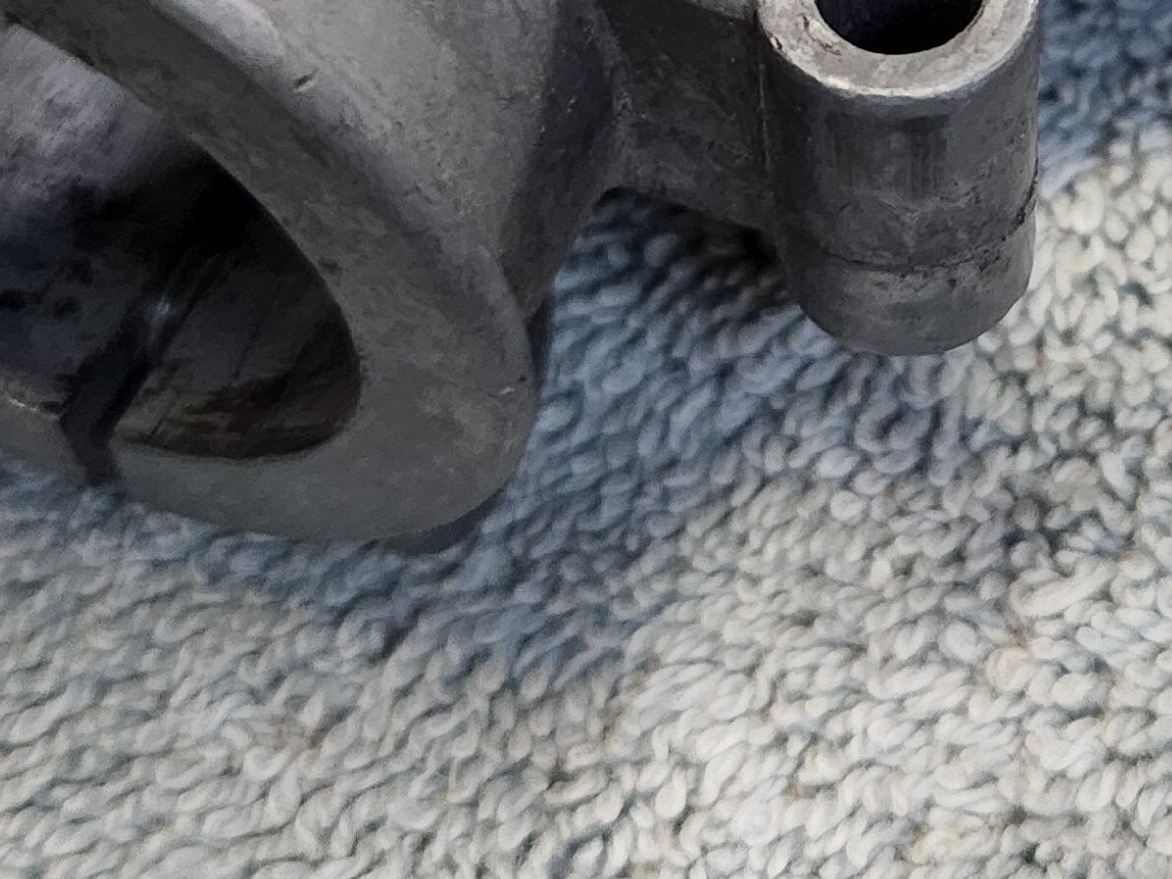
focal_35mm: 77
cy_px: -83
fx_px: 2607
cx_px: 1045
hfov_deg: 24.6
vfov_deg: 18.4
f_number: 1.8
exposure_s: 1/120
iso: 1000
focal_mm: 5.4
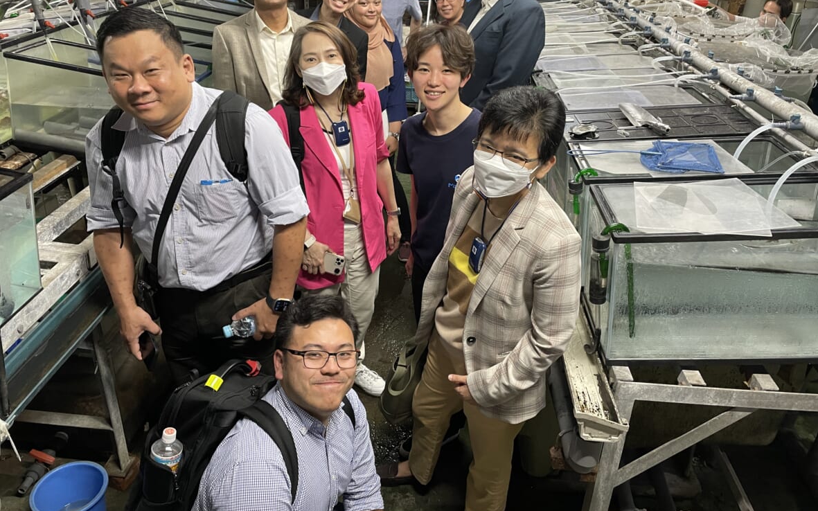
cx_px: 415
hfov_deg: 66.5
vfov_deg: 44.3
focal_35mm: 28
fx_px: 624
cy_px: 209
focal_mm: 4.2
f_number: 1.6
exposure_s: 1/50
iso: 200
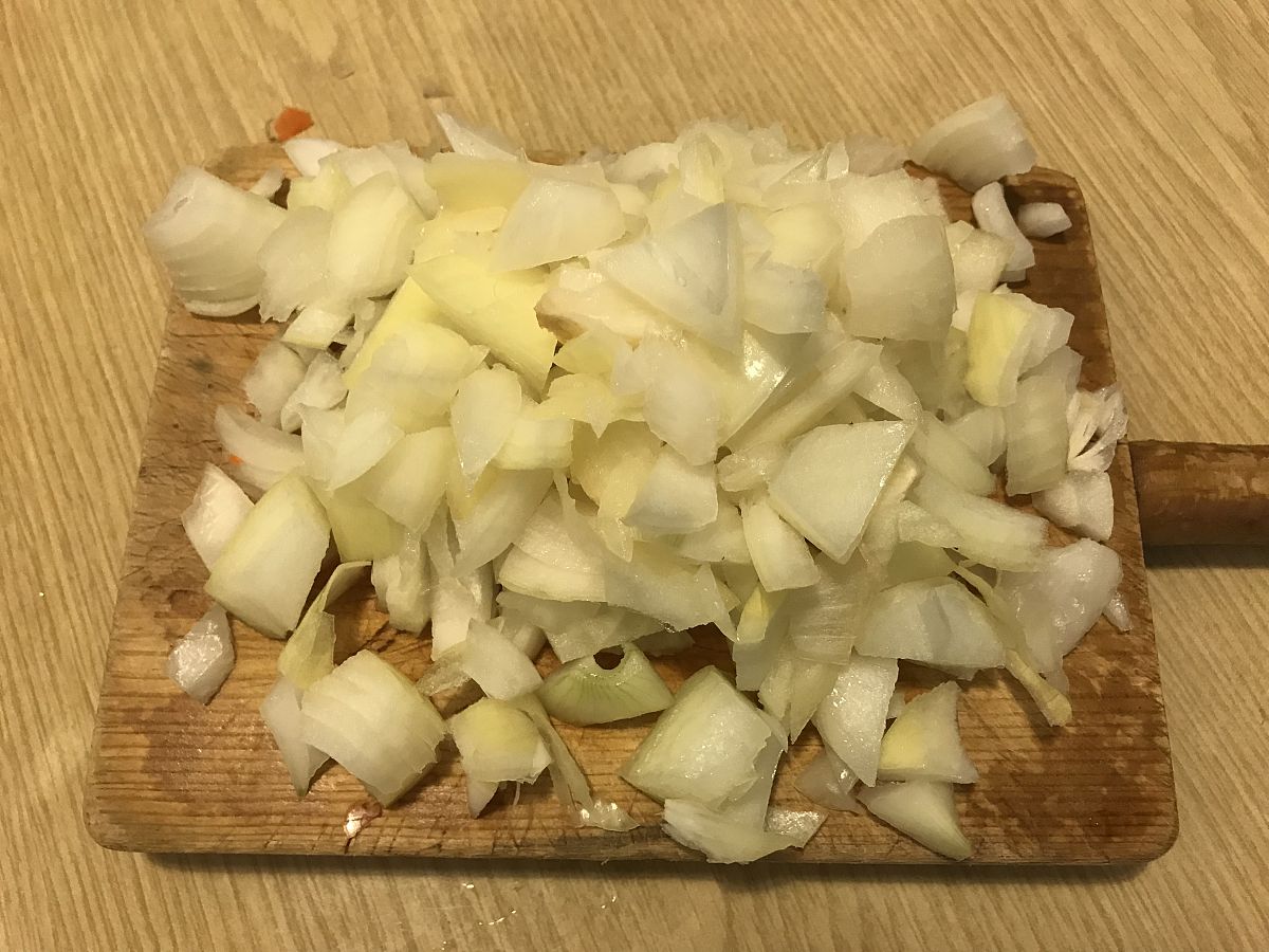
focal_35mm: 28
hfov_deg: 63.4
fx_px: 1026
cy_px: 476
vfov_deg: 49.7
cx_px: 634
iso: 50
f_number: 1.8
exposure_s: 1/17
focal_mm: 3.99
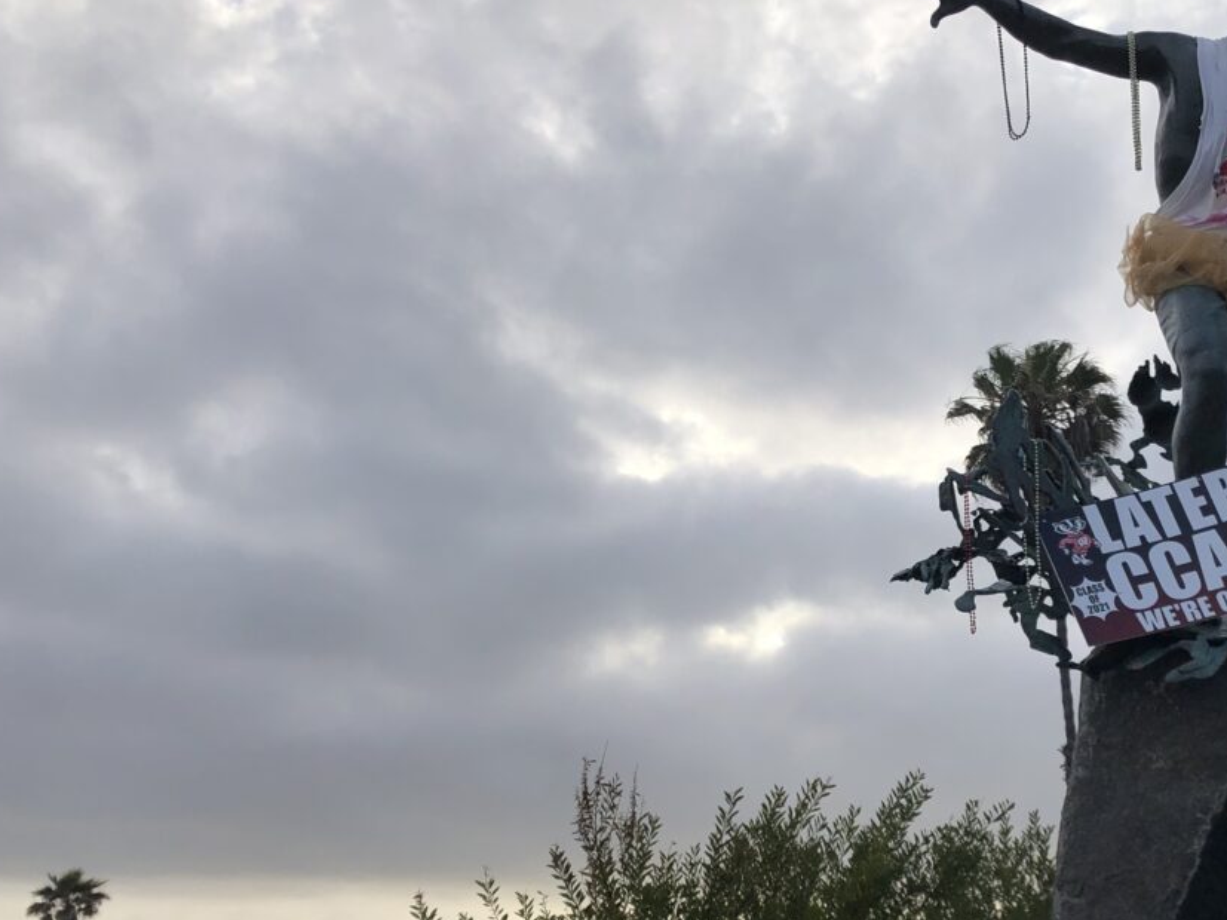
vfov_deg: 27.7
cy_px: 665
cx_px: 1000
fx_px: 1843
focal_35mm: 52
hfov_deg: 35.5
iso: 20
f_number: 1.8
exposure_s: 1/2088
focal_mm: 3.99
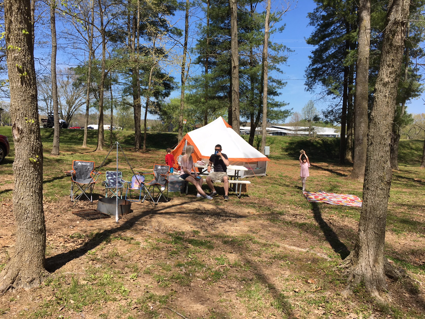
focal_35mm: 29
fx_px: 356
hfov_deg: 61.7
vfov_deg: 48.2
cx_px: 212
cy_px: 160
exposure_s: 1/1304
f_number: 2.2
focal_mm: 4.15
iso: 25
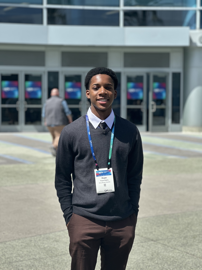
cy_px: 135
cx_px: 101
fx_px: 599
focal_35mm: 77
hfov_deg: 19.1
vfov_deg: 25.3
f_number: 2.8
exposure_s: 1/471
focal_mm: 9
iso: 32
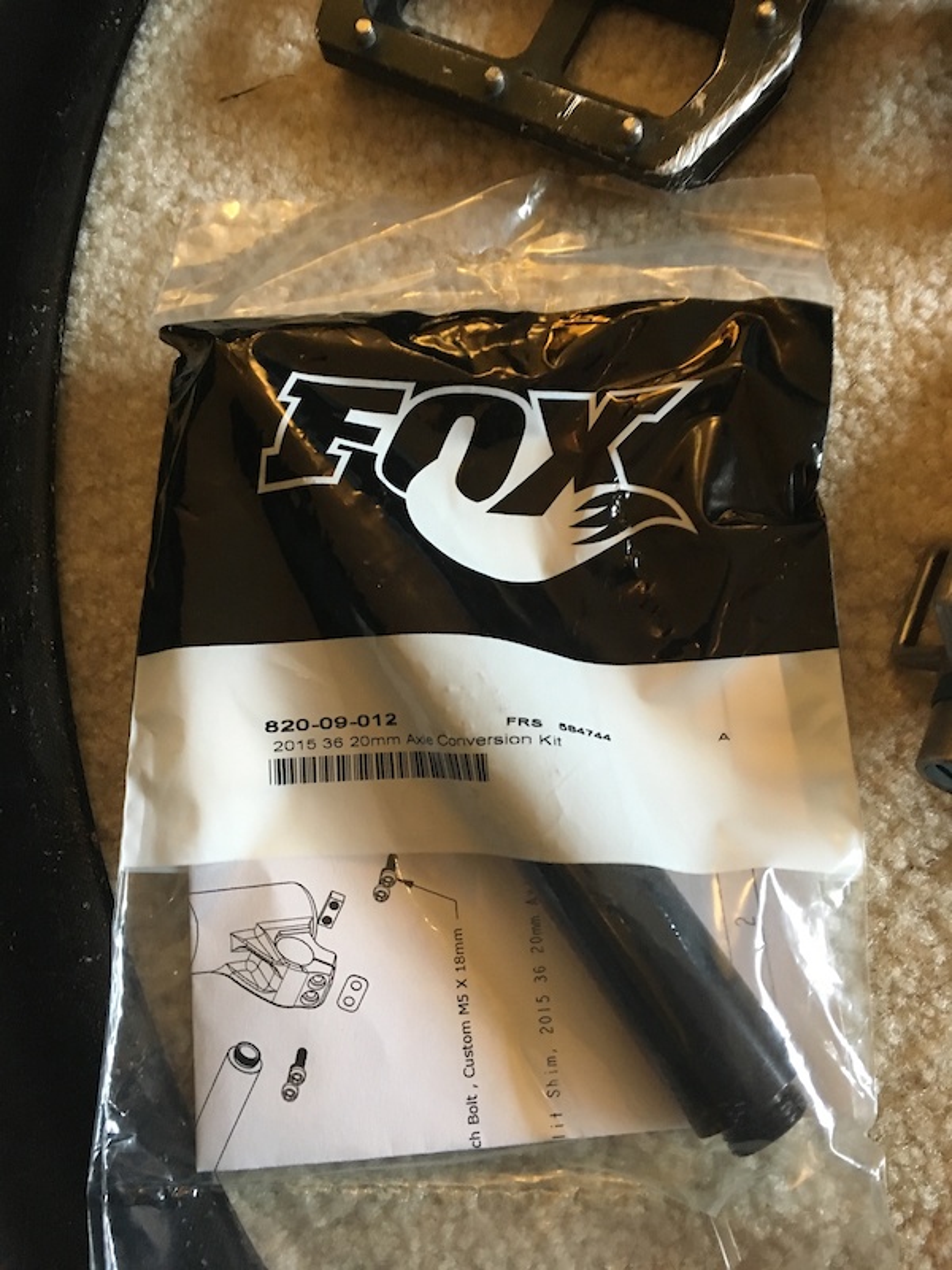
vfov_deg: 61.7
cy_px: 635
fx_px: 1063
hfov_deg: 48.2
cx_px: 476
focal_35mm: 29
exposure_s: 1/17
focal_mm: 4.15
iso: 200
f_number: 2.2
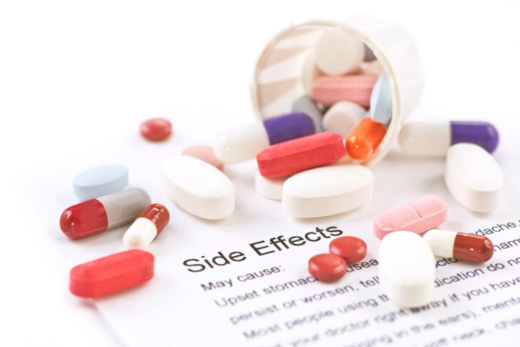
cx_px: 260
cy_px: 174
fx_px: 1517
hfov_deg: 19.5
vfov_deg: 13.0
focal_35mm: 105
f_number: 10
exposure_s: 1/100
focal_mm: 105
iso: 100
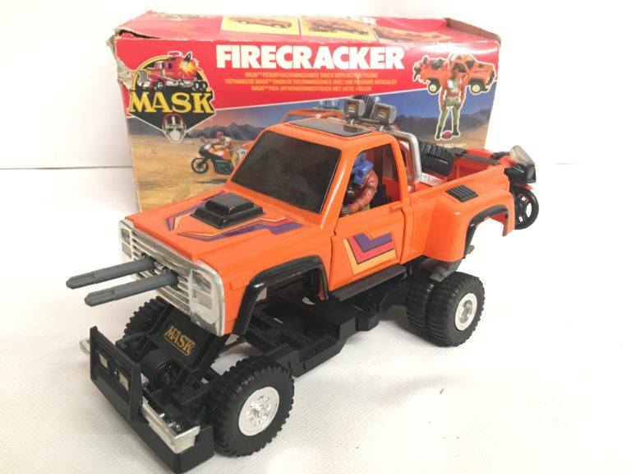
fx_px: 529
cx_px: 316
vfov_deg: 48.2
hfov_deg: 61.7
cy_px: 237
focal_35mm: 29
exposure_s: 1/17
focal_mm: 4.15
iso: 200
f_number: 2.2
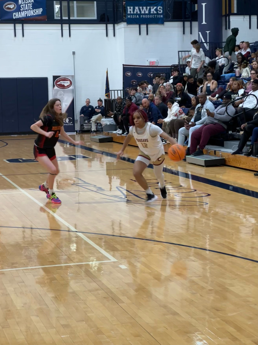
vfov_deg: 25.3
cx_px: 129
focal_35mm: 77
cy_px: 172
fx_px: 765
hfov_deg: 19.1
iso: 200
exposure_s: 1/60
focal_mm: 9
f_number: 2.8
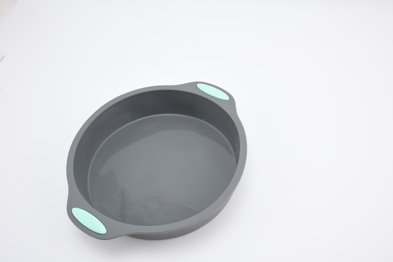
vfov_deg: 35.1
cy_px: 131
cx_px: 196
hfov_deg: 50.7
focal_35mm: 38
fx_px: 415
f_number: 16
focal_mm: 38
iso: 80
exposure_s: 1/125
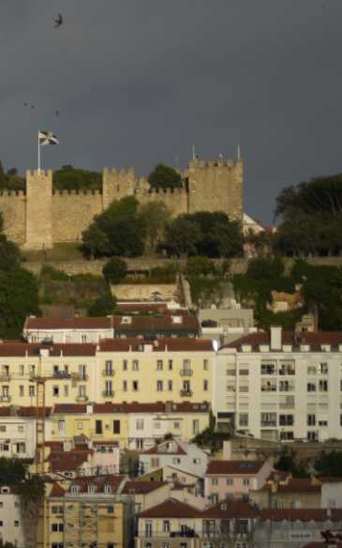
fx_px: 4534
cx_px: -585
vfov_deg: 6.9
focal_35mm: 304
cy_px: 626
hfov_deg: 4.2
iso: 125
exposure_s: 1/10000
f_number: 1.4
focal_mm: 85
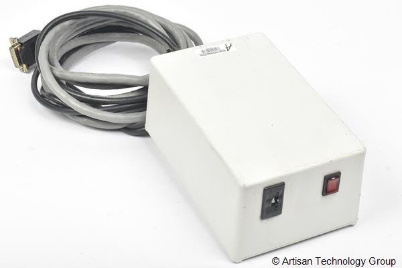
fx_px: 804
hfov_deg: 28.1
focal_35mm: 72
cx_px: 201
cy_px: 134
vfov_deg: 18.9
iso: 200
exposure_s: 1/200
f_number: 16
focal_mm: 48
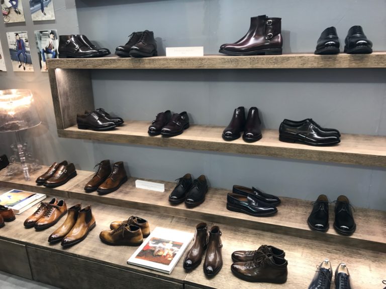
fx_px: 312
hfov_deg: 63.4
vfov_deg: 49.7
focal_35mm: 28
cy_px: 144
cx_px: 193
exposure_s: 1/50
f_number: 1.8
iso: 25
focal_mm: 3.99
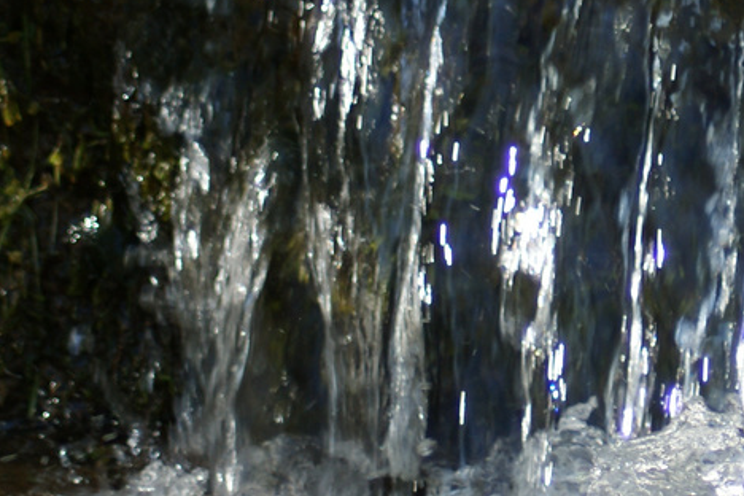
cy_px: 200
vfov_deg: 3.8
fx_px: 7522
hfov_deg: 5.6
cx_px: 1009
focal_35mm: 364
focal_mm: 70
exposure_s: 1/250
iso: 100
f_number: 4
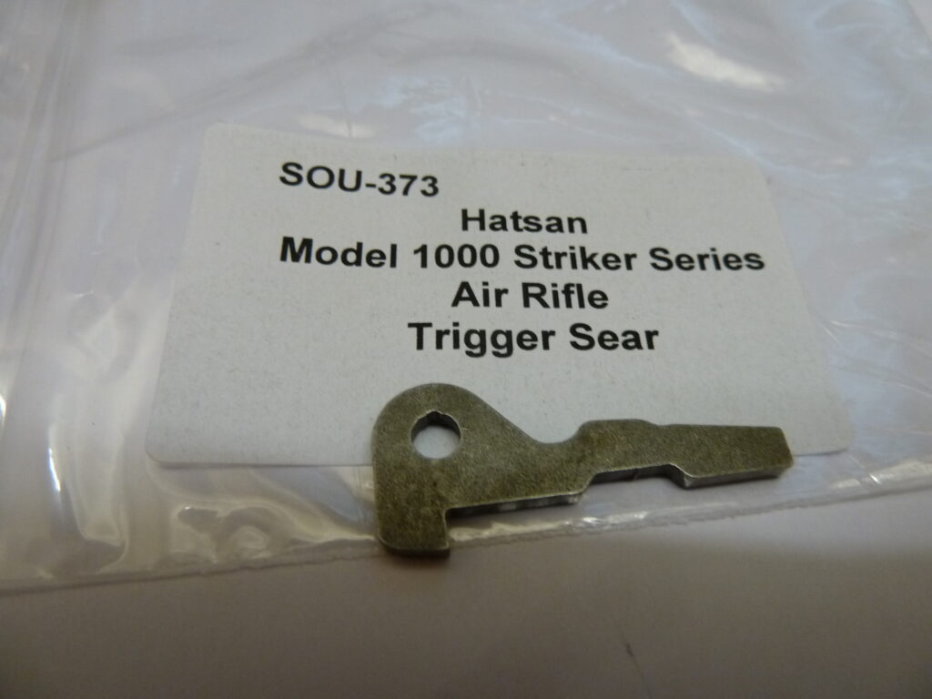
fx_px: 673
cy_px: 350
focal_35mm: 25
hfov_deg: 69.4
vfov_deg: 54.9
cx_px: 466
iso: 200
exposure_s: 1/30
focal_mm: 4.1
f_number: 3.3
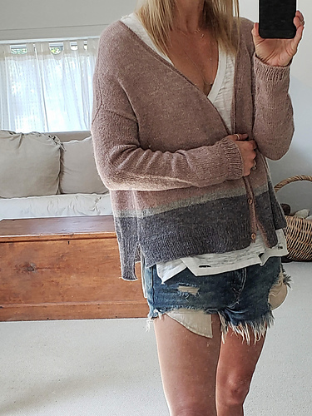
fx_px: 312
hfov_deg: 53.1
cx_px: 156
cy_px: 208
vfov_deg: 67.3
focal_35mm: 26
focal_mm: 4.3
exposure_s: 1/50
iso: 125
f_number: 2.4
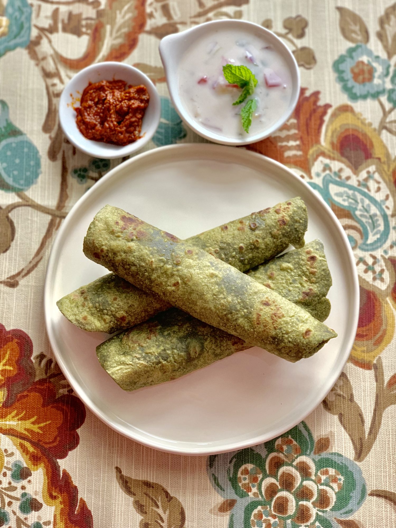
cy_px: 264
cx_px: 198
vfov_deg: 36.8
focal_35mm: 52
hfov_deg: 28.0
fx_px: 793
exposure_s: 1/60
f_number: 2.4
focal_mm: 6
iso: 200
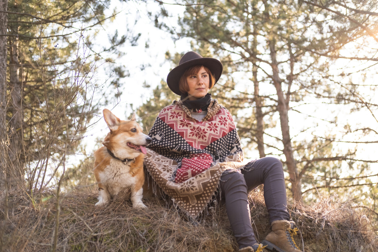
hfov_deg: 37.5
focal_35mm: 53
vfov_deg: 25.5
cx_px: 189
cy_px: 126
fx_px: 556
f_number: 2
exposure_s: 1/800
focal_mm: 35
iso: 320
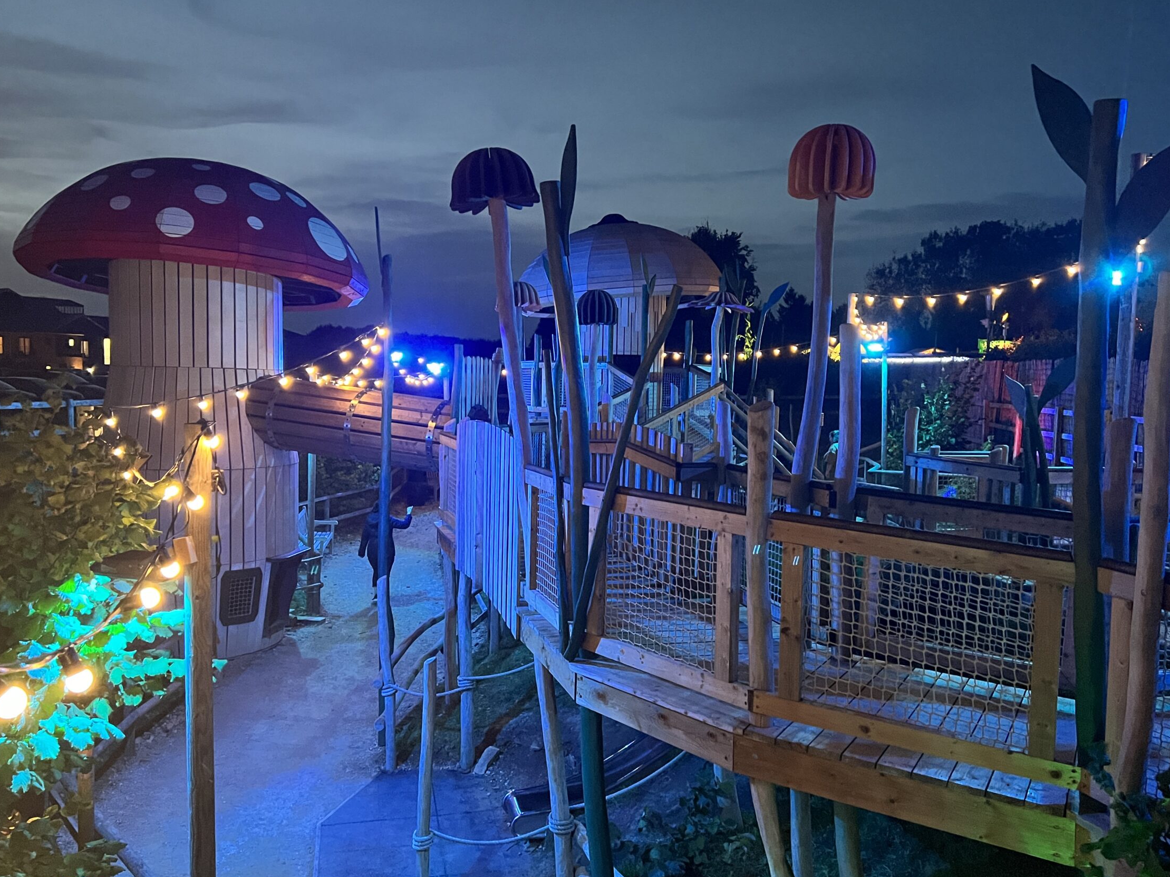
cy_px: 453
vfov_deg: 46.8
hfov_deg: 60.0
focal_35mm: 30
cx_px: 593
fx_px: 1014
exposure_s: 1/33
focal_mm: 5.7
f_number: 1.5
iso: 640
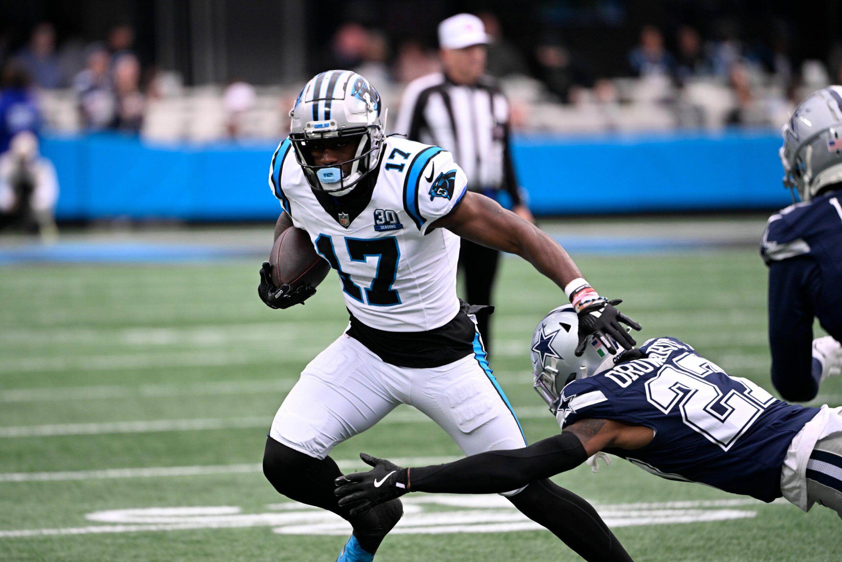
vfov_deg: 3.4
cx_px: 421
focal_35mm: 400
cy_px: 281
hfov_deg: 5.2
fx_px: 9355
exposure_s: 1/2500
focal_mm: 400
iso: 1600
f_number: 4
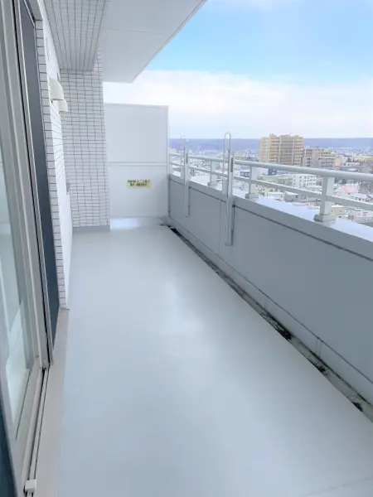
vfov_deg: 67.3
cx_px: 186
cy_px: 248
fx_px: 374
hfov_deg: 53.1
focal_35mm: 26
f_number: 1.6
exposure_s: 1/1114
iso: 32
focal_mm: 4.2
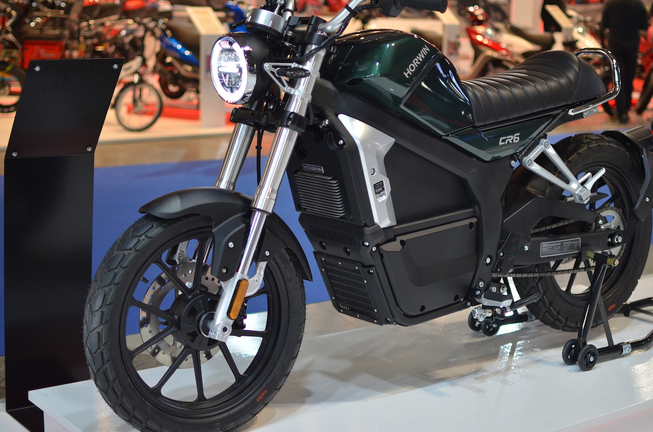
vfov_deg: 22.3
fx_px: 1096
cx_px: 358
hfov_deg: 33.1
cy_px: 208
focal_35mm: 61
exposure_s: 1/400
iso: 320
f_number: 1.8
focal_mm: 35
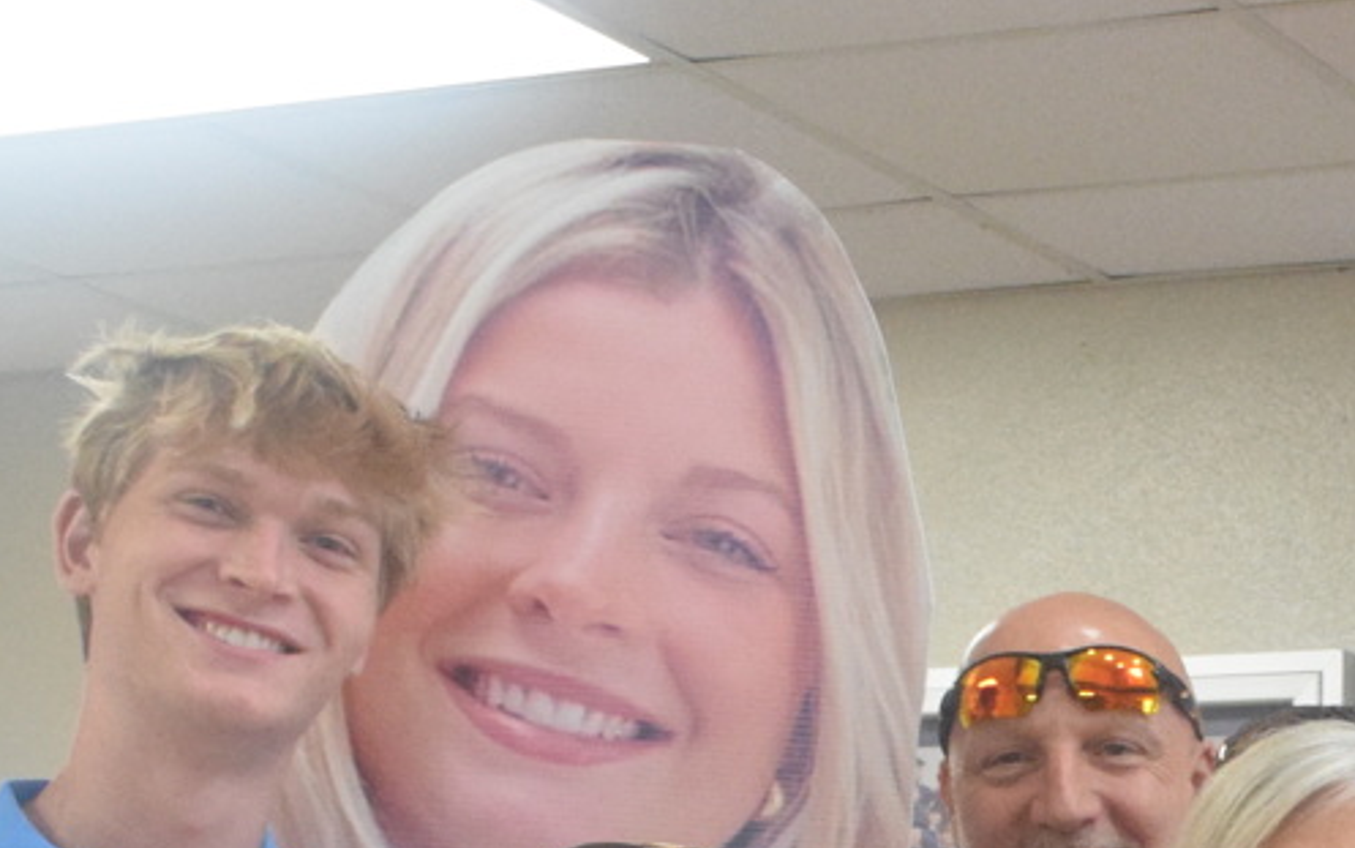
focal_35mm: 123
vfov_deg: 10.3
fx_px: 4544
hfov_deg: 16.4
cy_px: 1264
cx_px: 1497
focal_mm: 20
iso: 3200
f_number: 5.6
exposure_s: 1/100
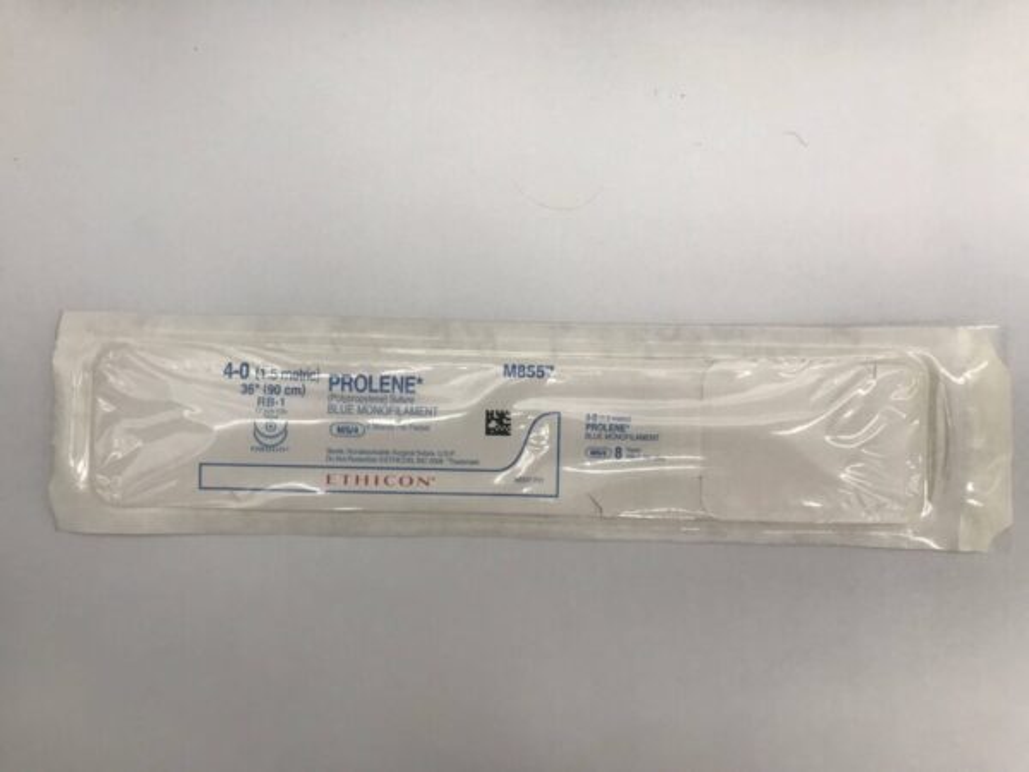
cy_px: 386
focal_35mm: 28
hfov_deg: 63.4
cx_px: 514
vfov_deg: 49.7
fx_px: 832
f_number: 1.8
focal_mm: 3.99
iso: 25
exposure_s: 1/40
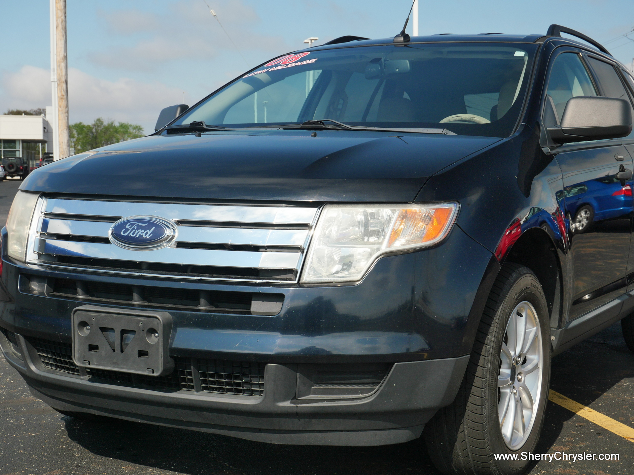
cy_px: 238
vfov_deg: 27.0
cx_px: 317
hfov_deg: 35.5
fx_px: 989
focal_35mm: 54
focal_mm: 27
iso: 200
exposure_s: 1/250
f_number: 7.1
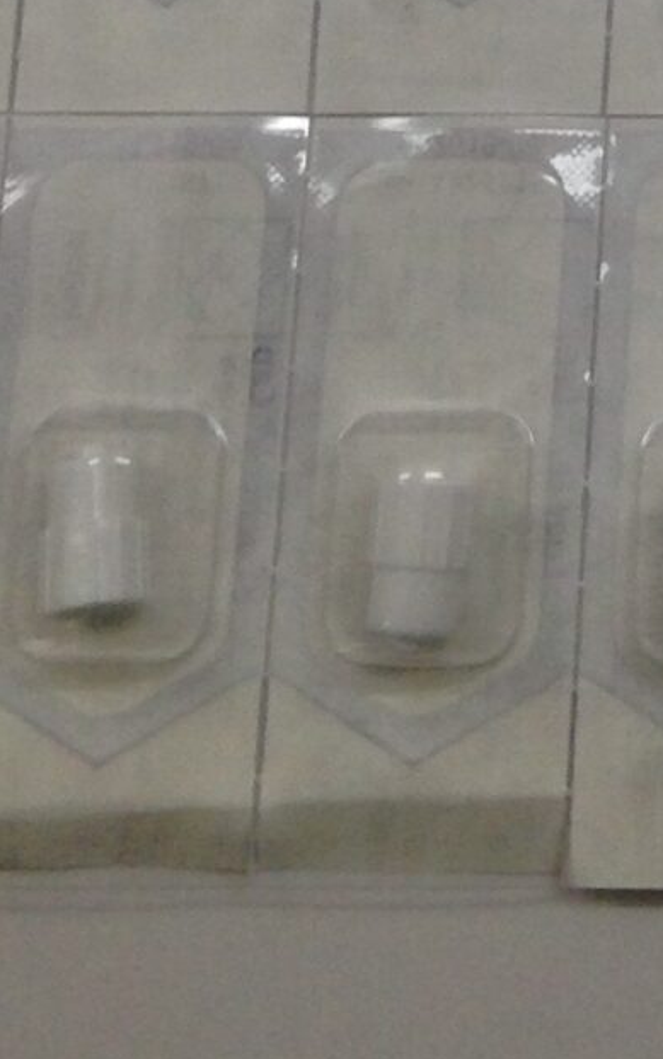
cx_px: 1115
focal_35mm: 144
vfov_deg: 13.1
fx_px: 4161
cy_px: -839
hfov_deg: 8.8
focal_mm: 4.12
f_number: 2.4
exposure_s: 1/120
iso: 64
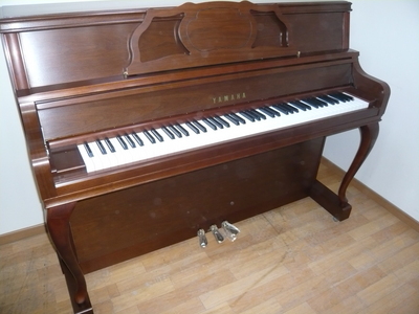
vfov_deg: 49.7
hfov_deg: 63.4
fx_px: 339
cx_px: 210
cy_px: 157
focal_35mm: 28
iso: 200
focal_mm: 4.6
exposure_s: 1/30
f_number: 2.8
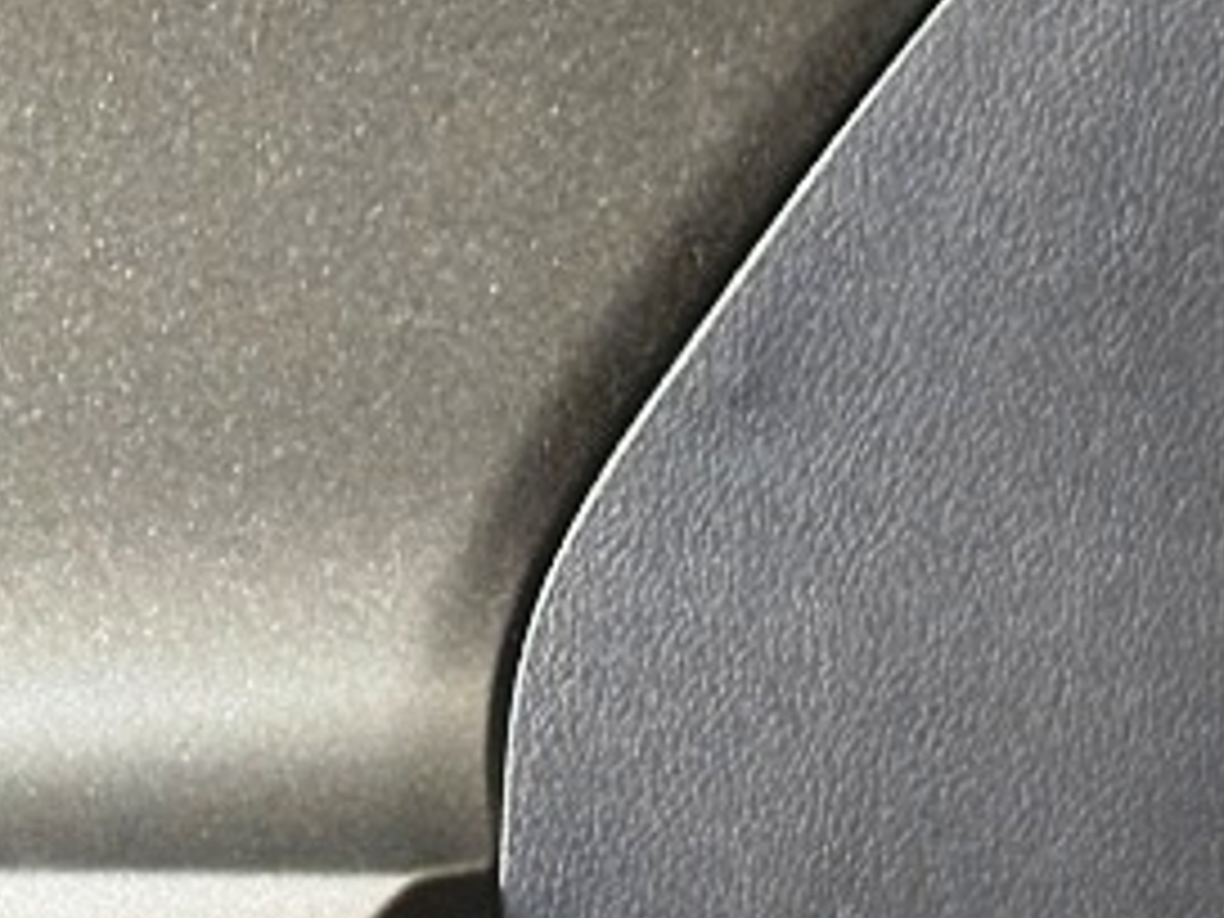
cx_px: -886
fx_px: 6400
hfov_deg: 10.4
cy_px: 1418
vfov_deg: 8.0
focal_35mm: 181
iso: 320
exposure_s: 1/40
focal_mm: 6.86
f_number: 1.78
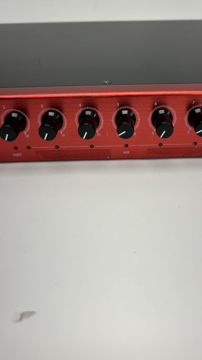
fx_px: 276
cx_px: 126
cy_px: 184
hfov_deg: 39.9
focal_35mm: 29
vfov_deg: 66.1
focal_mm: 5.7
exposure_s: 1/277
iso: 40
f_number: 1.5
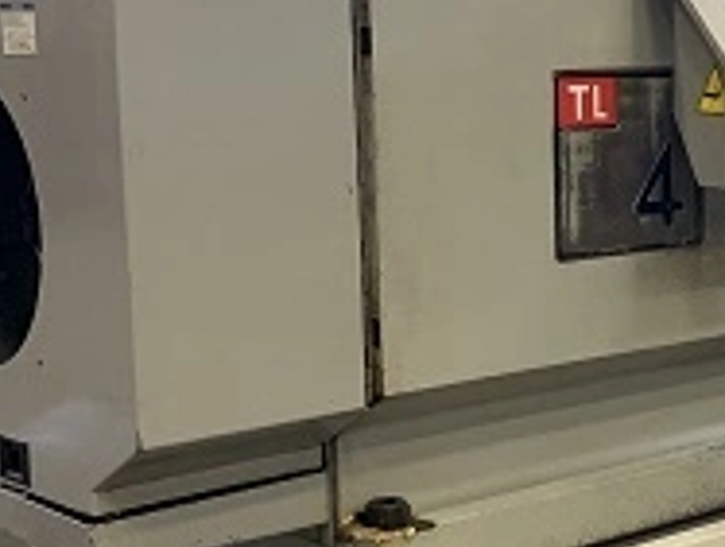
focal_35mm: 84
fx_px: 1763
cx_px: 975
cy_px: 252
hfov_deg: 20.9
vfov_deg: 17.6
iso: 250
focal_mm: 4.25
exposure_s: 1/60
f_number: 1.8
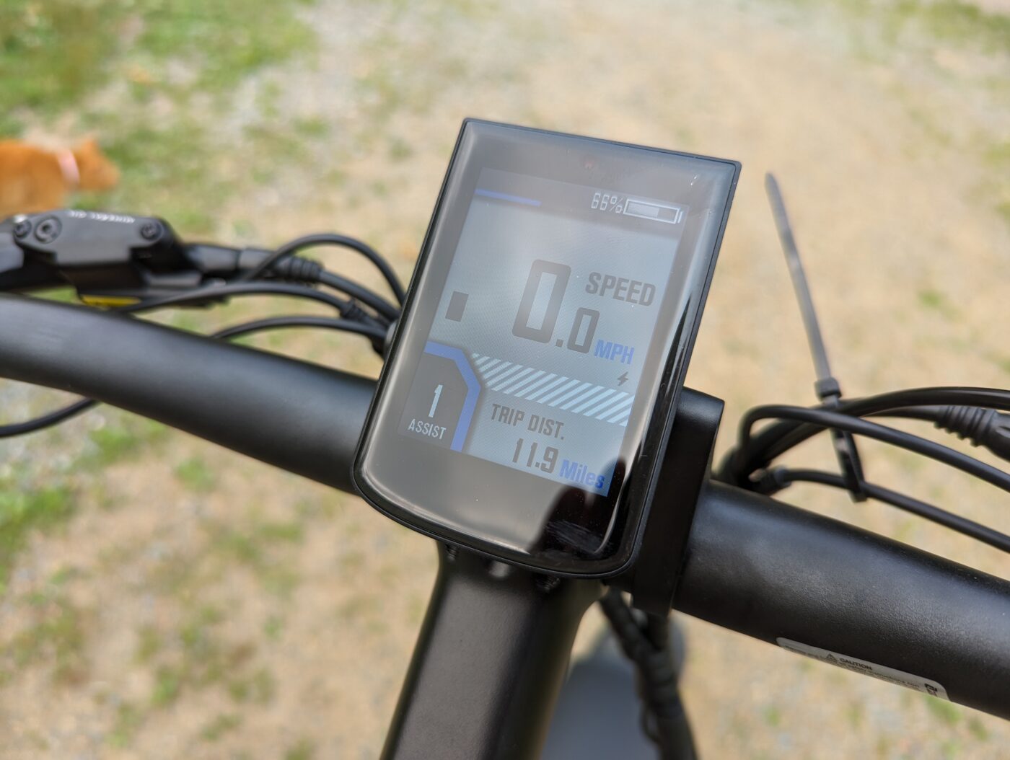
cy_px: 380
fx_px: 701
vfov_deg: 56.9
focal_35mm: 24
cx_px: 505
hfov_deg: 71.5
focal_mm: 6.81
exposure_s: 1/292
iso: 57
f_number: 1.85
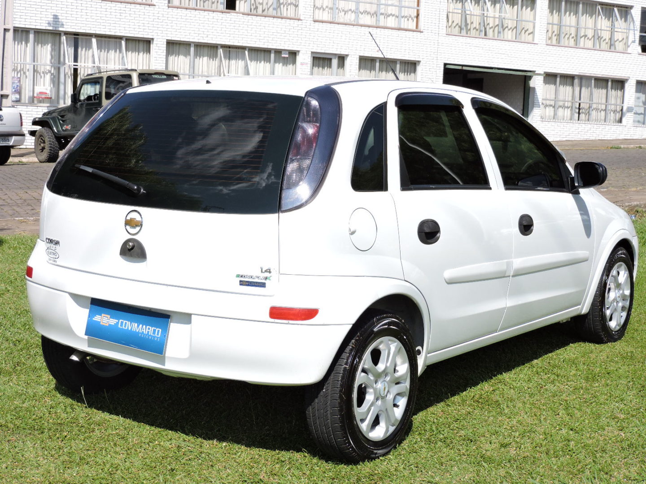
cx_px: 323
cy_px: 242
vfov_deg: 26.6
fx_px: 1026
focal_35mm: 55
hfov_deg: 34.9
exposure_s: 1/1000
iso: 100
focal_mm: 9.8
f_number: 3.7
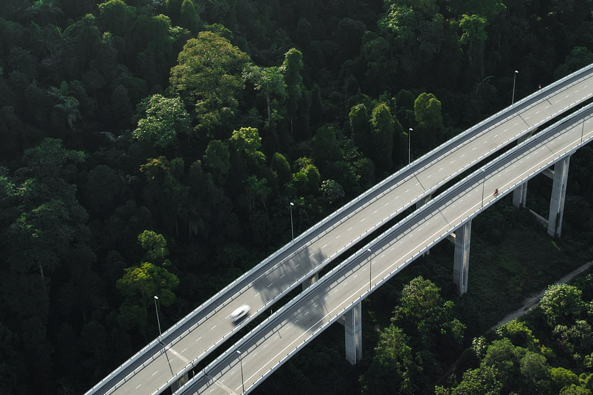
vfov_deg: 21.8
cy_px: 113
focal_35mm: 62
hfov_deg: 32.3
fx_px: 1021
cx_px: 367
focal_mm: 8.4
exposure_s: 1/25
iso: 100
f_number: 2.4
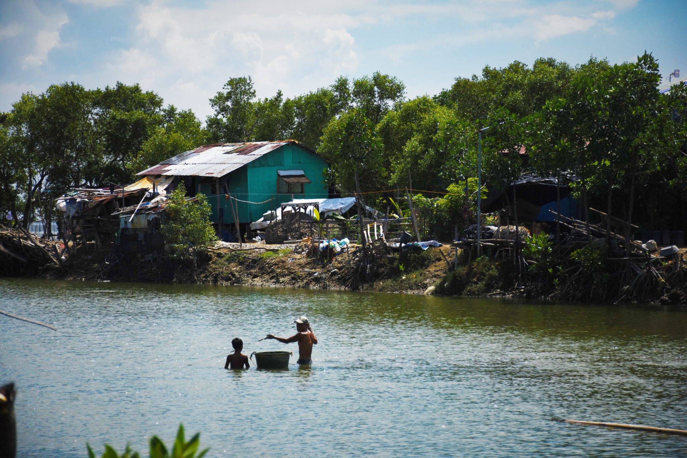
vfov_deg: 10.8
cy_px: 229
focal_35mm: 128
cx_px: 344
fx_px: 2433
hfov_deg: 16.1
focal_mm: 85
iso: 250
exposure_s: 1/6400
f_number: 5.3
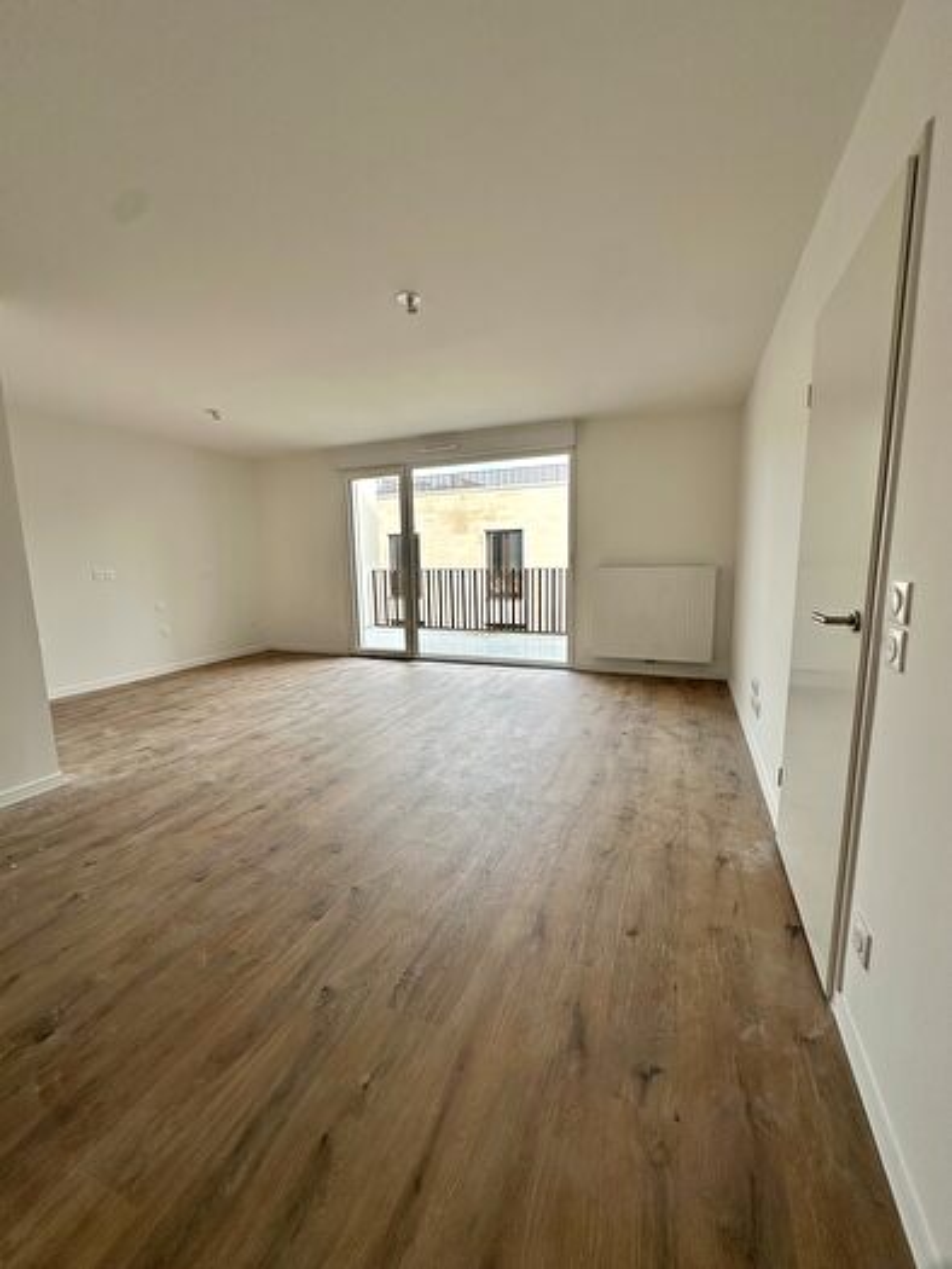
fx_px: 513
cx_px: 476
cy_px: 634
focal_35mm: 14
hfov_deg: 85.7
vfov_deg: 102.1
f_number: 2.2
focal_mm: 2.22
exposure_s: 1/184
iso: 40
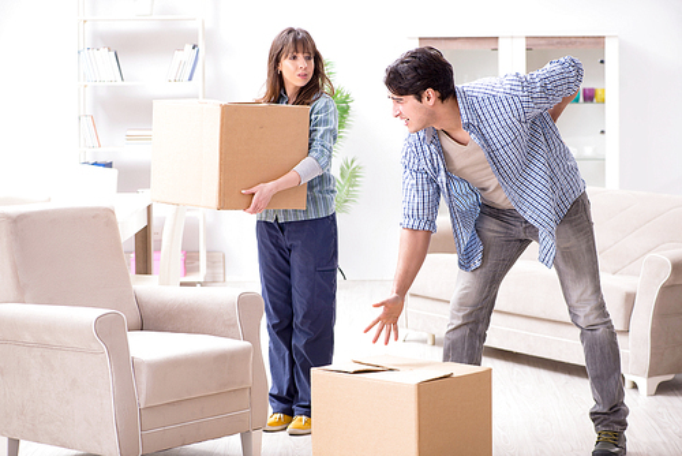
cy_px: 228
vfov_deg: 13.1
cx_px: 341
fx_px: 1990
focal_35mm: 105
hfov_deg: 19.4
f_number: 5.6
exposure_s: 1/100
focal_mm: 105
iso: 160
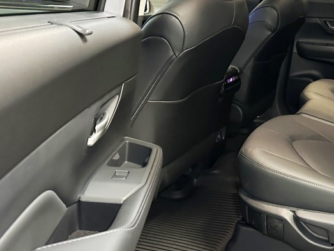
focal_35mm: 47
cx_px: 317
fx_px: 453
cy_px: 91
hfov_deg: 37.1
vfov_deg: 30.7
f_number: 1.78
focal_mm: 6.86
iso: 800
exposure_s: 1/30
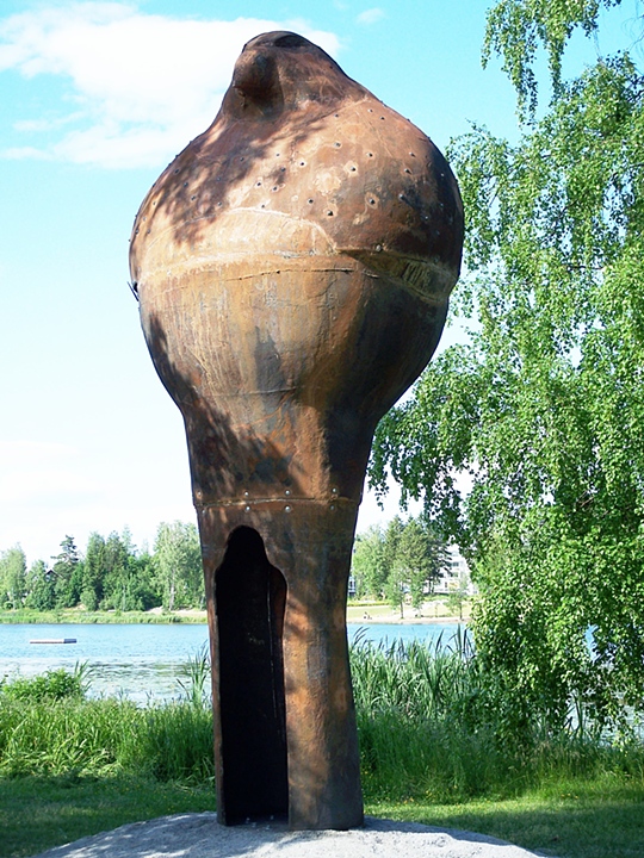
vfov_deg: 27.8
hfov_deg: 21.0
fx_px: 1736
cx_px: 322
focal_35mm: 70
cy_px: 429
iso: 61
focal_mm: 14.7
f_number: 3.2
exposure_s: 1/513
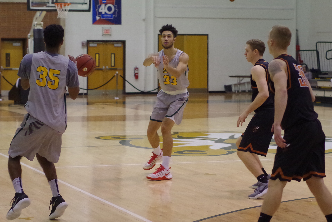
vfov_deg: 18.2
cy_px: 111
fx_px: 692
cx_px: 166
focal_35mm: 75
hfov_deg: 27.0
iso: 3200
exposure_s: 1/500
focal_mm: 50
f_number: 2.5
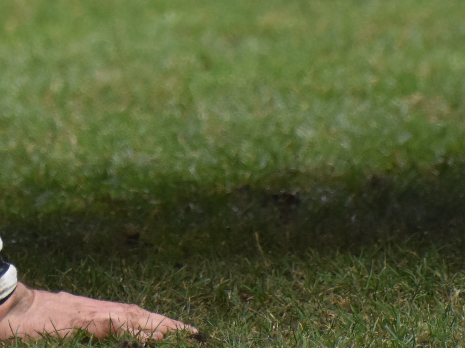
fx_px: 18417
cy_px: -152
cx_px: -118
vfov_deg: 1.1
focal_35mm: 1371
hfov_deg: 1.4
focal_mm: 270
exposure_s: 1/250
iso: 800
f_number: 5.6
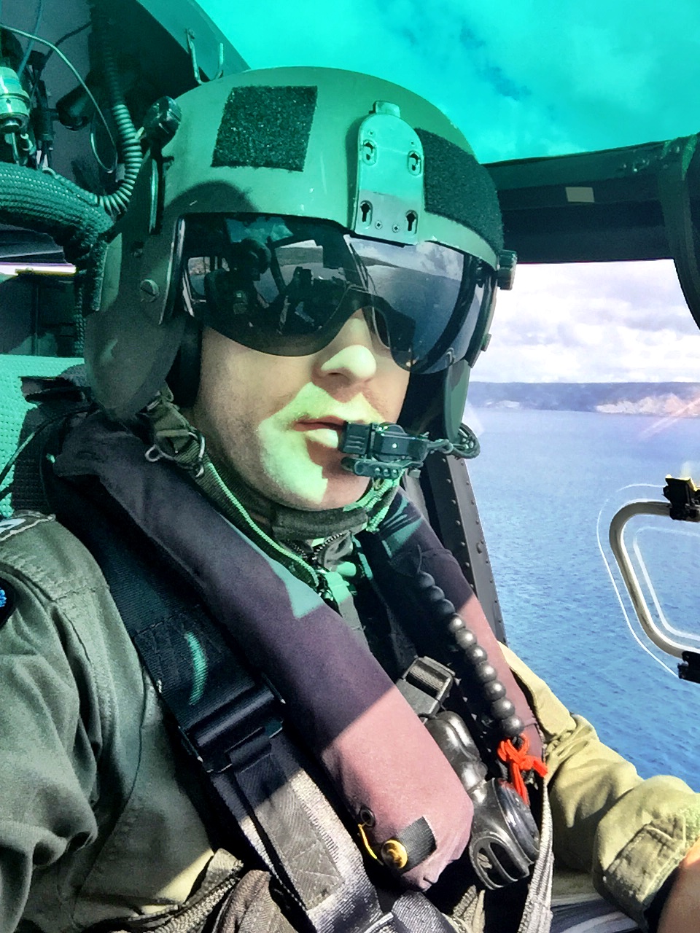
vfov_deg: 58.4
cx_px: 350
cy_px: 466
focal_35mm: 31
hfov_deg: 45.4
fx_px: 836
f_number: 2.2
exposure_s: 1/139
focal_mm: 2.65
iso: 32
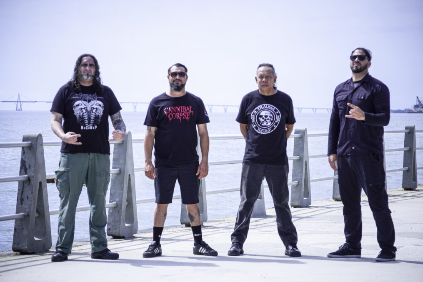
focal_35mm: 130
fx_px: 1528
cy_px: 141
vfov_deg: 10.6
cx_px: 212
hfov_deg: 15.8
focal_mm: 86
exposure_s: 1/4000
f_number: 4.2
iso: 320
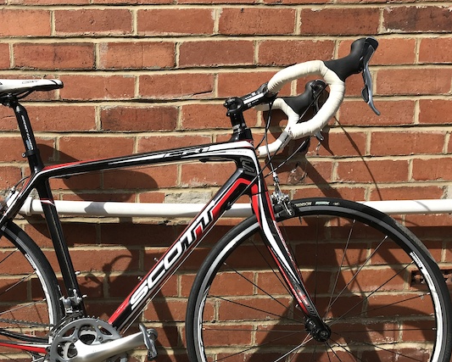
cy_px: 239
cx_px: 144
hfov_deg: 44.0
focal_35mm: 41
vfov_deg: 36.2
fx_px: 549
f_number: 1.8
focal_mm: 3.99
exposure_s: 1/1570
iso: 20
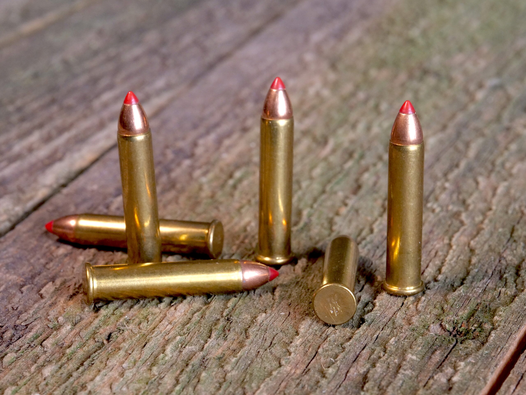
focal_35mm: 120
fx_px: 1823
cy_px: 198
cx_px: 263
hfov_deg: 16.4
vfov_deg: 12.3
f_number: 14
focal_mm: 60
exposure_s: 1/80
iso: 1600
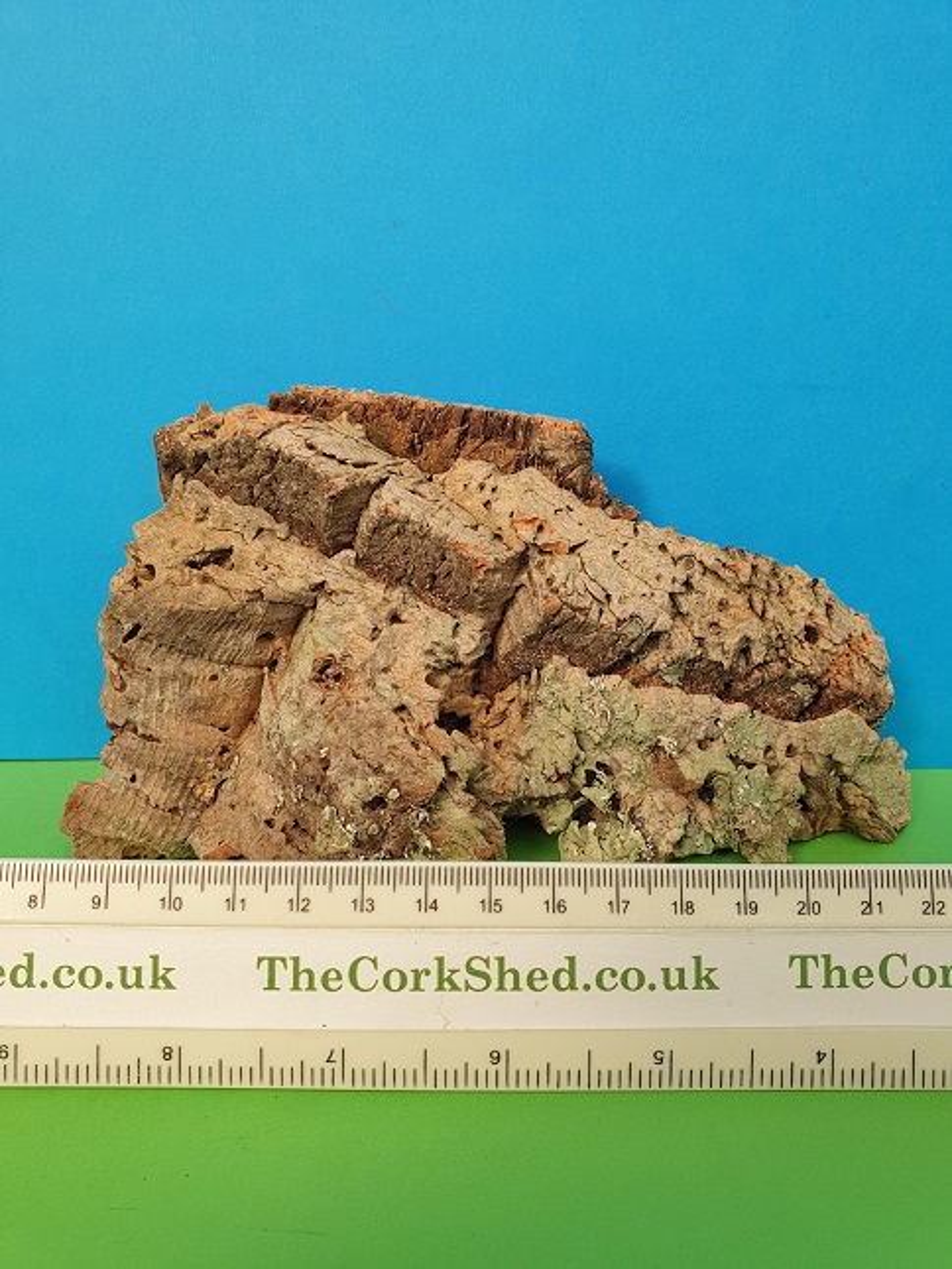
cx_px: 476
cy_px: 634
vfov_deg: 67.3
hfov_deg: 53.1
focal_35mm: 26
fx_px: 953
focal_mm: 4.3
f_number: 2.4
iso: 50
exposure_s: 1/198
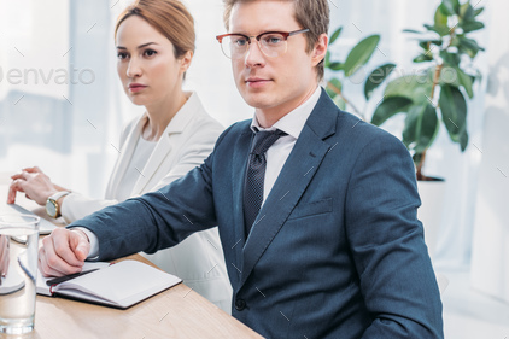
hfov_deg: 28.8
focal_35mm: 70
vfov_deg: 19.4
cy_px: 131
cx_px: 218
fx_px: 989
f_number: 3.5
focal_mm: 50
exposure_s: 1/200
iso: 200
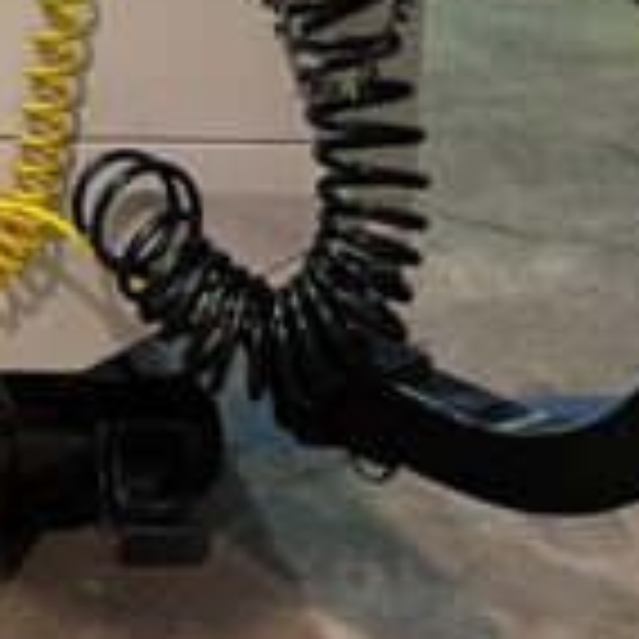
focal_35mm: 124
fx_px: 2590
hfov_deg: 13.1
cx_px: -374
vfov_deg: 13.0
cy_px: -428
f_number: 1.5
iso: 250
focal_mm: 5.7
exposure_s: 1/50
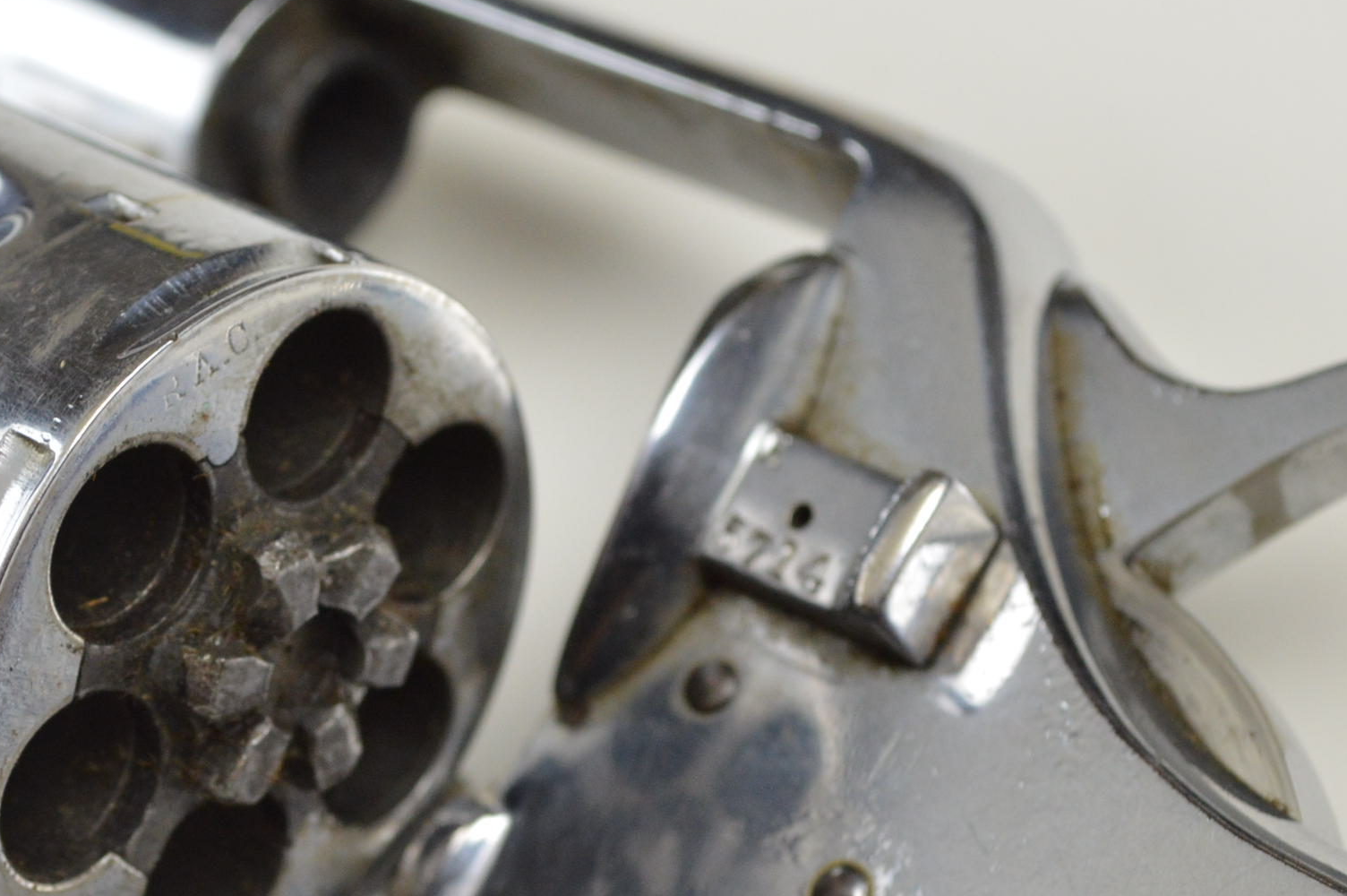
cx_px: 347
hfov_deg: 18.8
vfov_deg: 12.6
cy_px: 596
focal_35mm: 108
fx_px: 4037
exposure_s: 1/125
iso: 800
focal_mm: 36
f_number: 6.3
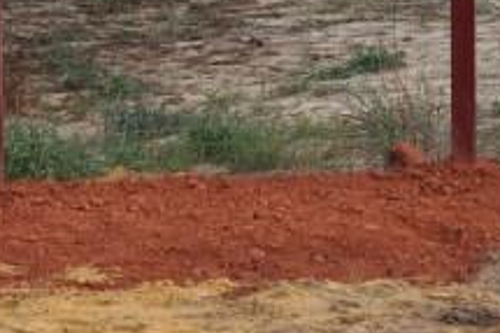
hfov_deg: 5.2
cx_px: -174
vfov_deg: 3.5
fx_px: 5459
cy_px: -175
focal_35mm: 393
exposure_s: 1/320
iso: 200
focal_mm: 55
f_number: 9
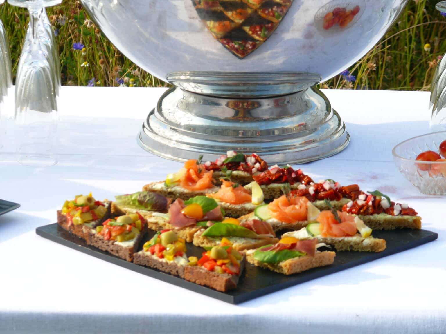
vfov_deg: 8.2
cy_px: 167
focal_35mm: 181
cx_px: 223
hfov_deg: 10.9
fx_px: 2332
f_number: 5.6
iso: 100
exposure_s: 1/200
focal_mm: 38.3
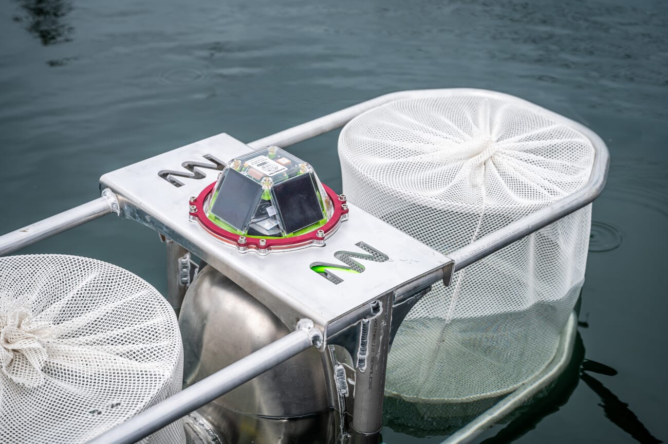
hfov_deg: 32.9
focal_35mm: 61
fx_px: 1131
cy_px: 222
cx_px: 334
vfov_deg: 22.2
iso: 100
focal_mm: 61
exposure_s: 1/1000
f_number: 5.6
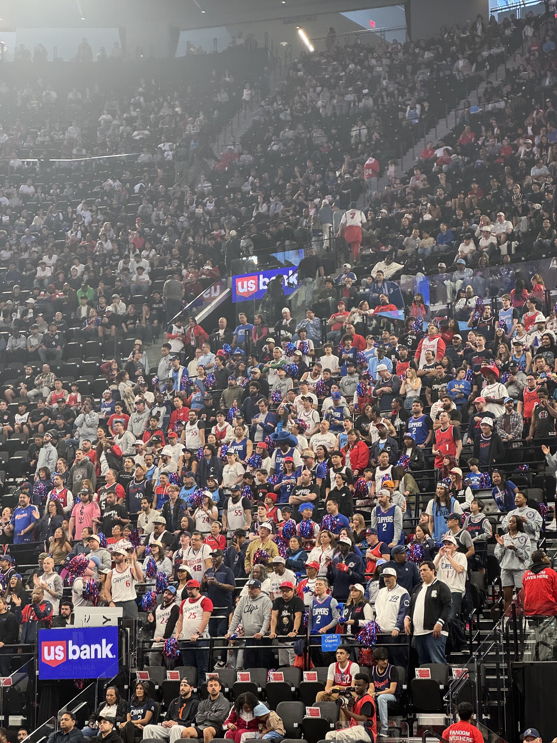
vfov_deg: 25.3
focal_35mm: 77
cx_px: 278
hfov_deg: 19.1
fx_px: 1652
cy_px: 372
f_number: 2.8
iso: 200
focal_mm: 9
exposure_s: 1/83
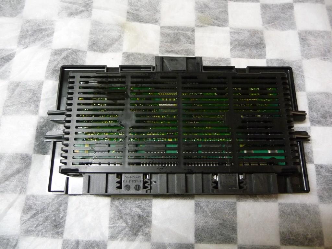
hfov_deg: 63.4
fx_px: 269
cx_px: 166
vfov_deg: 49.7
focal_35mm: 28
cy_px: 124
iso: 400
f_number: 3.3
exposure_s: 1/25
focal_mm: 4.7
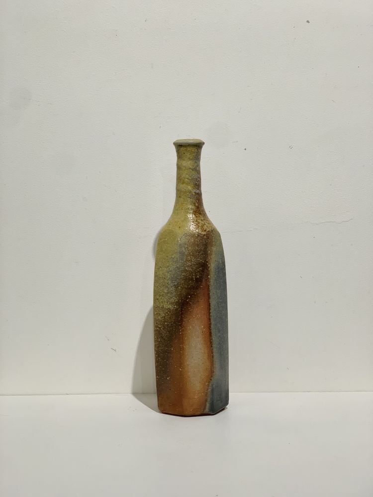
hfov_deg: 28.0
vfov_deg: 36.8
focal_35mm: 52
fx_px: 747
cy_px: 248
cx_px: 186
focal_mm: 6
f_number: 2.4
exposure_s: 1/100
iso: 80
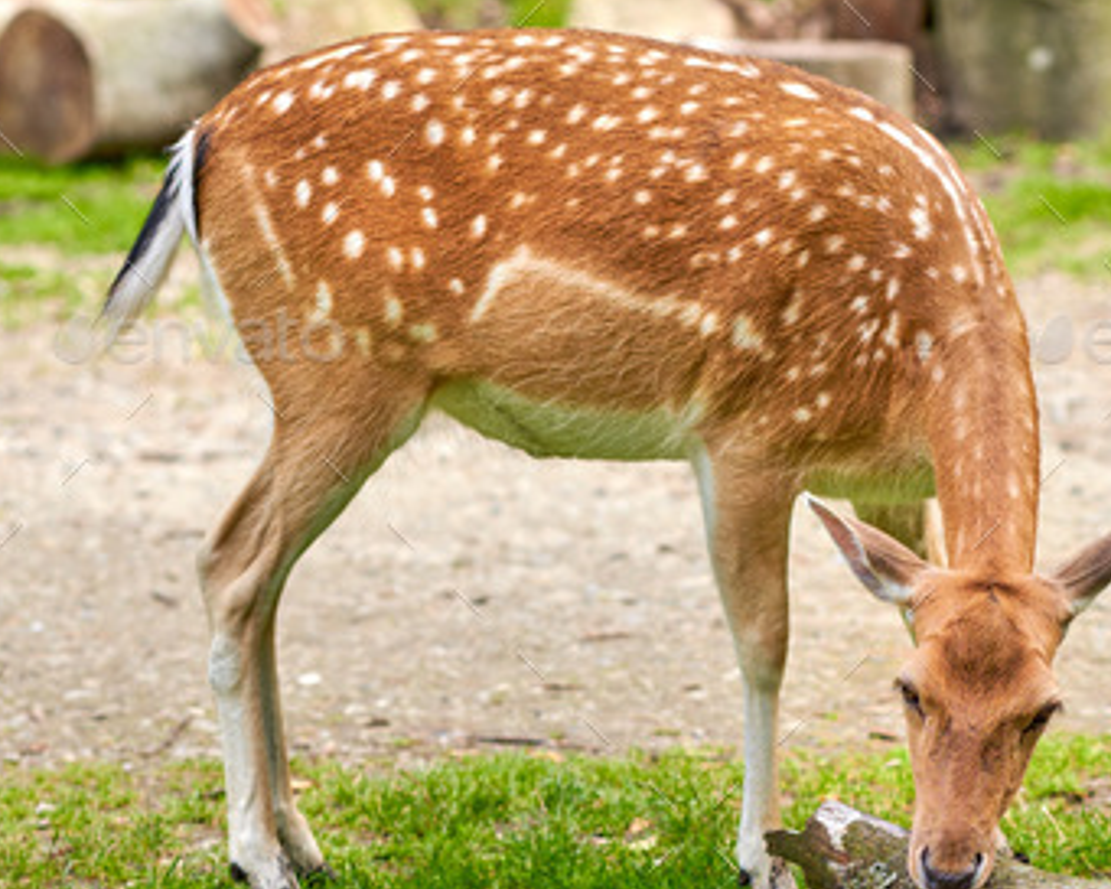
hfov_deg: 8.8
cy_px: 490
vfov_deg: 7.1
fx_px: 7203
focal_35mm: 219
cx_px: 678
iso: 200
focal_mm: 90
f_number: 2.5
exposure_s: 1/900
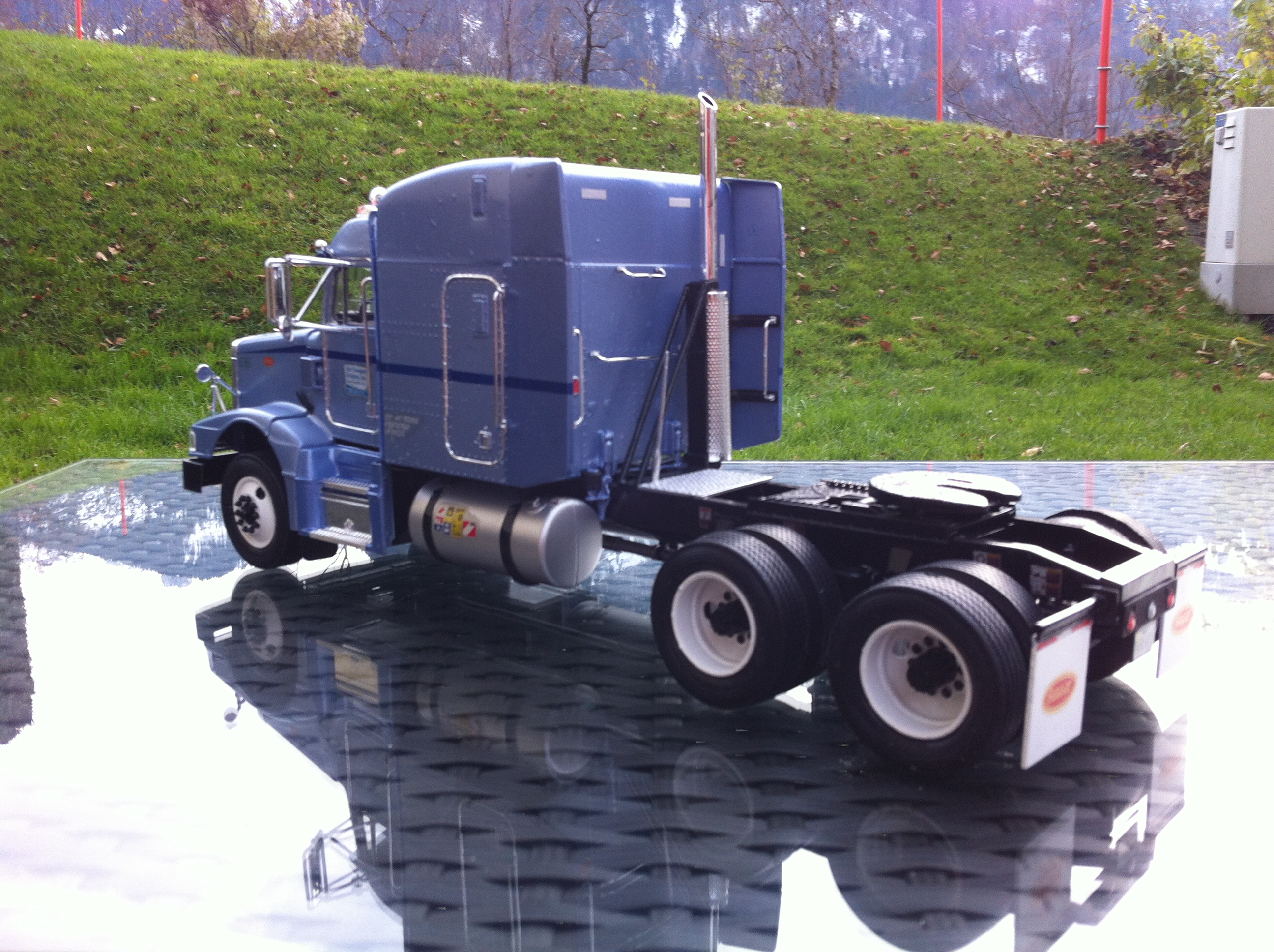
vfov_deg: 40.6
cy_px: 476
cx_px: 637
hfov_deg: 52.7
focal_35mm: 35
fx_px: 1286
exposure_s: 1/120
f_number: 2.8
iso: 80
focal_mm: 3.85
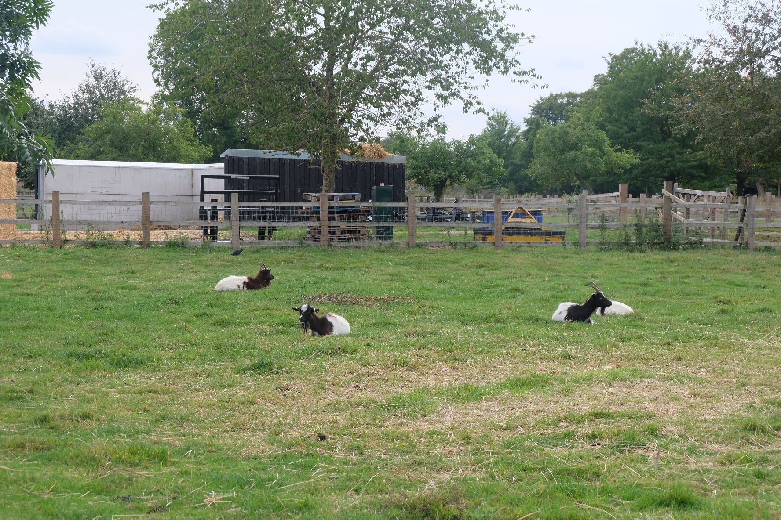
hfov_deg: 27.0
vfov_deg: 18.2
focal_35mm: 75
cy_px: 260
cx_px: 390
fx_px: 1627
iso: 400
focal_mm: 50
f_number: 8
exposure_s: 1/300
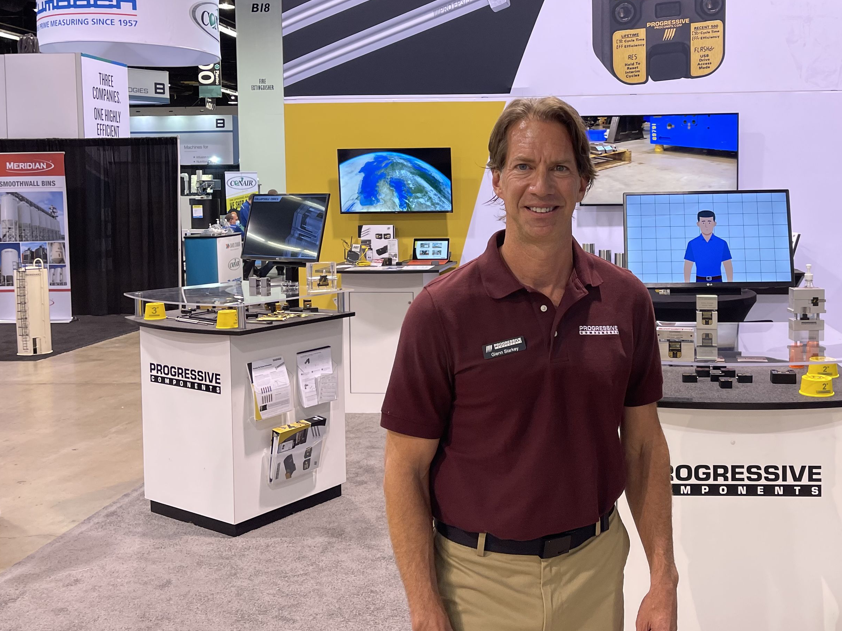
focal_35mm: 36
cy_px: 239
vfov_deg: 39.4
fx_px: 876
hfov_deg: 50.6
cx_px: 547
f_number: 1.6
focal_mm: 5.1
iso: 125
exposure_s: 1/120
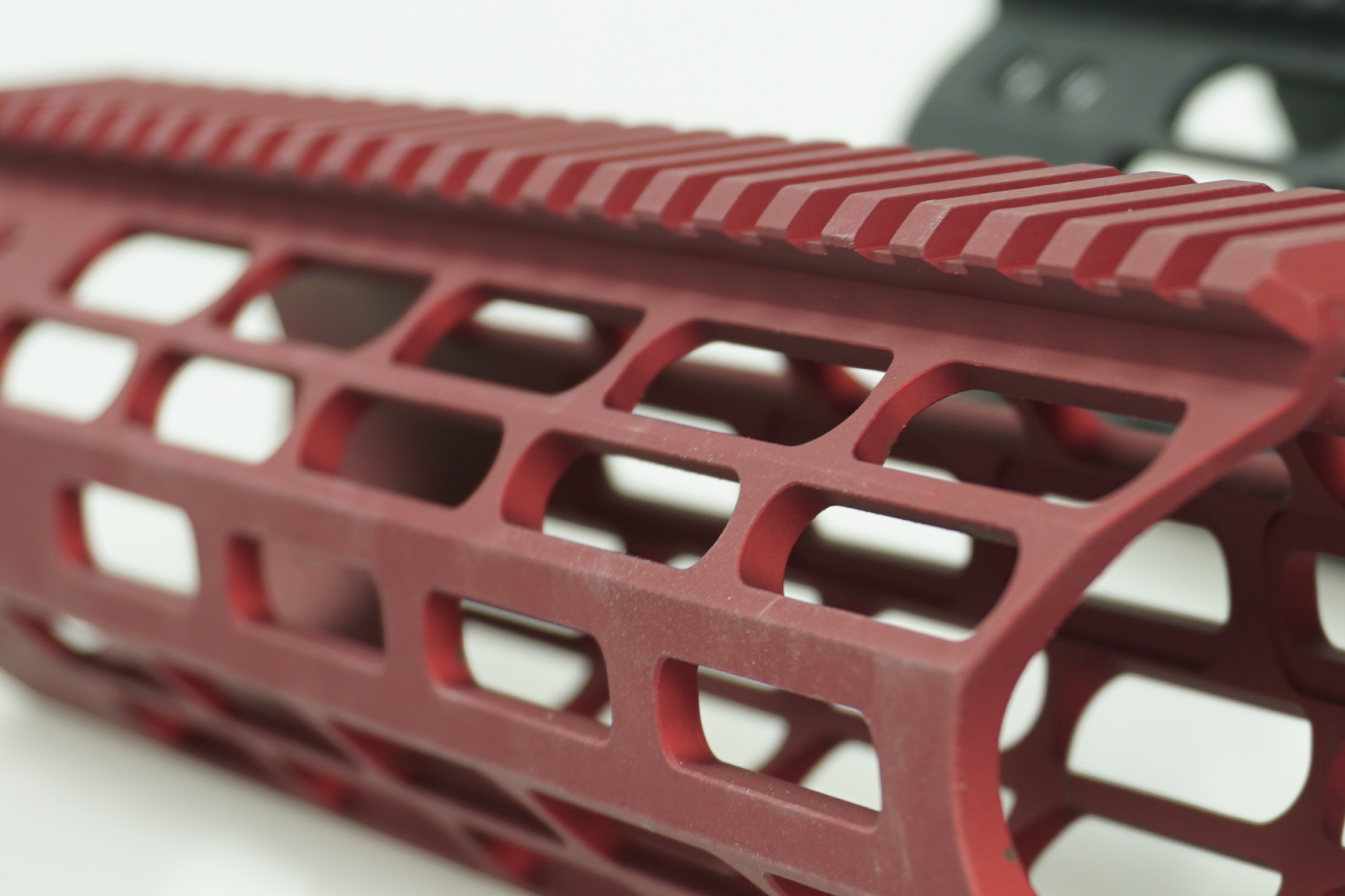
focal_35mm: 155
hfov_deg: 13.0
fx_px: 5790
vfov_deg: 8.9
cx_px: 1408
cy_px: 416
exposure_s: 1/13
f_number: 5.6
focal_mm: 40
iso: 100
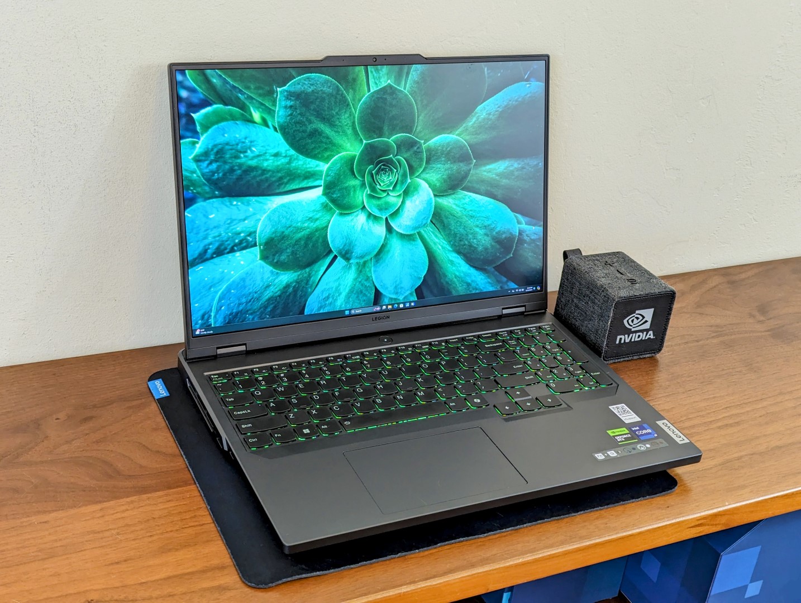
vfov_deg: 30.3
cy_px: 302
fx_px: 1112
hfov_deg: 39.6
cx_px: 400
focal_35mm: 48
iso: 120
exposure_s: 1/40
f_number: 1.85
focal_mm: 6.81
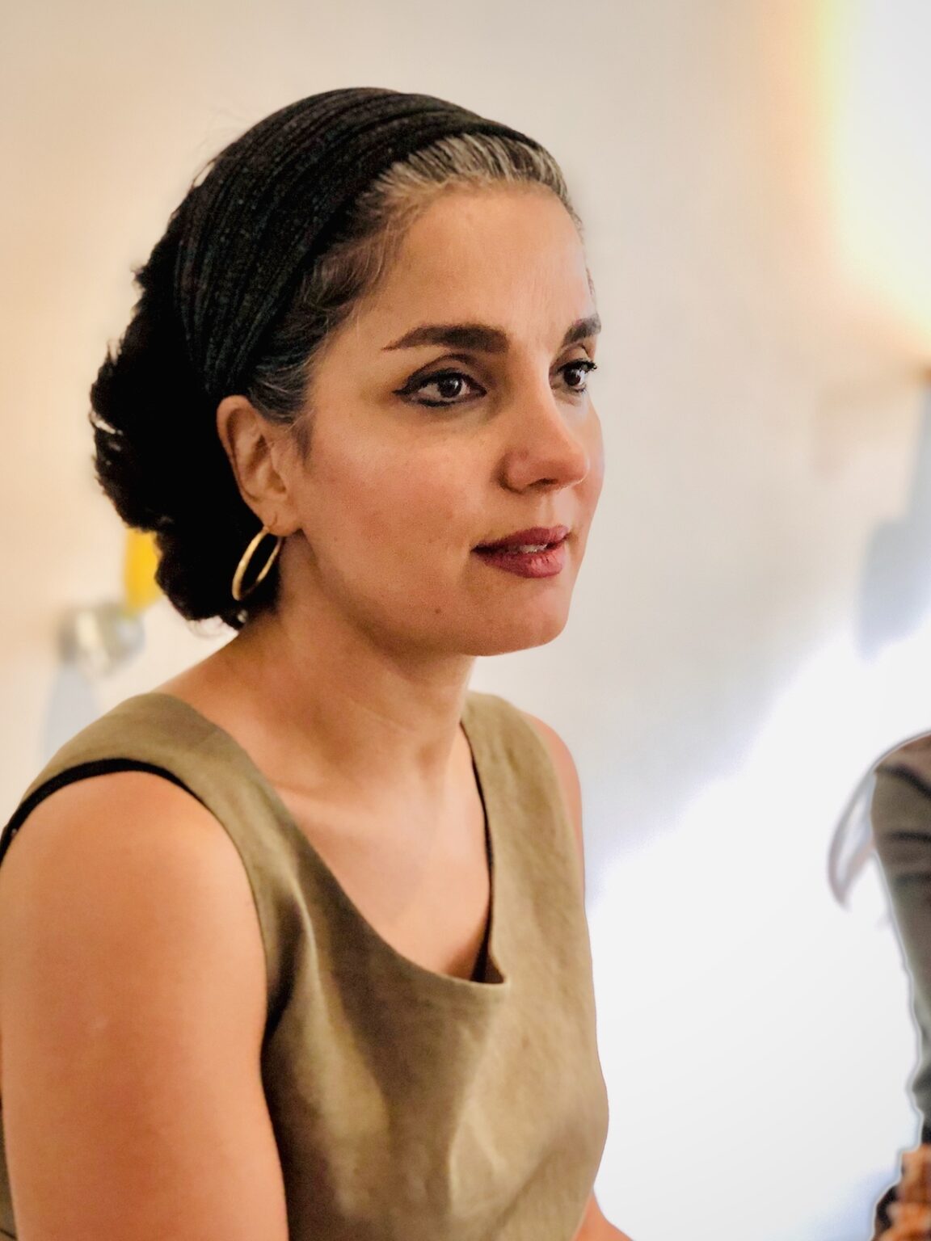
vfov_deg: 36.8
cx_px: 466
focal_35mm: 52
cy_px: 620
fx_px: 1865
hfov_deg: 28.0
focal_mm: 6
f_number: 2.4
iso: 100
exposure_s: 1/40
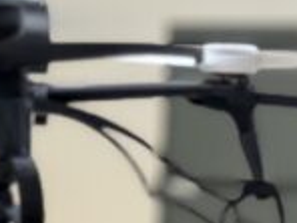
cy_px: 127
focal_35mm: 257
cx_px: -169
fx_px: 2205
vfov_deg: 5.8
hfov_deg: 7.6
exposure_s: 1/121
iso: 80
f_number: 1.78
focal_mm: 6.86
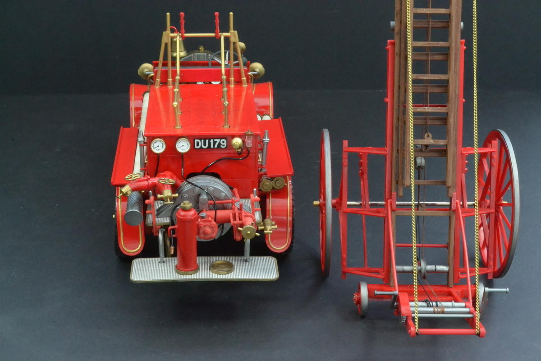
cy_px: 180
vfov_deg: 20.6
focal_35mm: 66
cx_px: 270
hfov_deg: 30.5
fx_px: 992
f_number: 25
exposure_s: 1/10
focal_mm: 44
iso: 3200
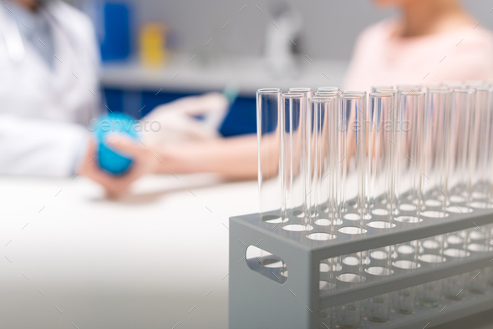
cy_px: 164
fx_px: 685
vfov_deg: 27.0
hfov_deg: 39.6
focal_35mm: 50
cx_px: 246
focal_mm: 50
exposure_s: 1/200
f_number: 3.2
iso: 64
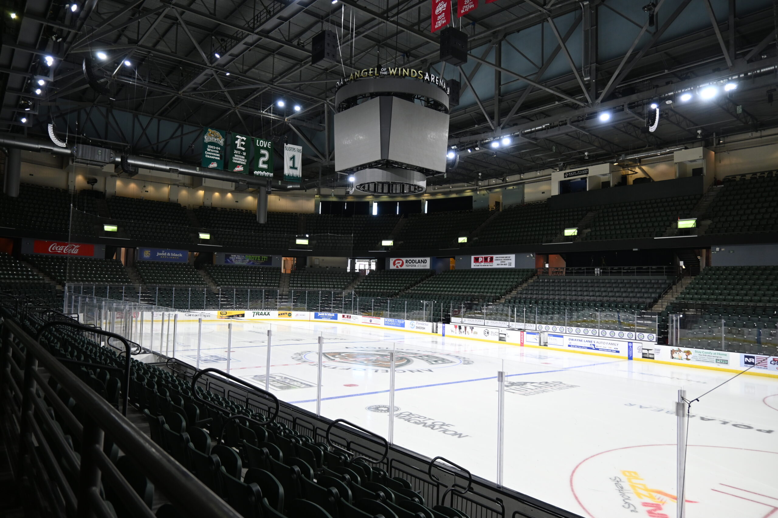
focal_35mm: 24
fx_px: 519
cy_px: 259
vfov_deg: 53.1
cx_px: 389
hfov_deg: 73.7
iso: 560
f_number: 3.5
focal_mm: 16
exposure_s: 1/125
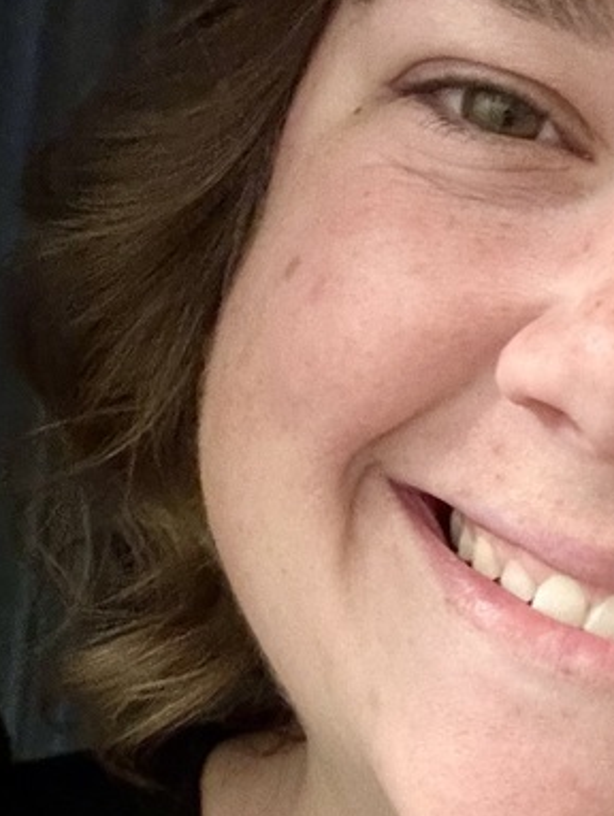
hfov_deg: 19.8
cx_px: 556
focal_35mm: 73
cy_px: 813
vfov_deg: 25.4
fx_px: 1724
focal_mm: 2.69
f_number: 1.9
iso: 500
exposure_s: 1/20
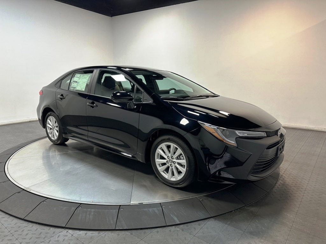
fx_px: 226
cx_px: 163
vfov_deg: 56.8
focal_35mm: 24
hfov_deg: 71.6
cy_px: 122
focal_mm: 6.86
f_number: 1.78
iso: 250
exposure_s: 1/60
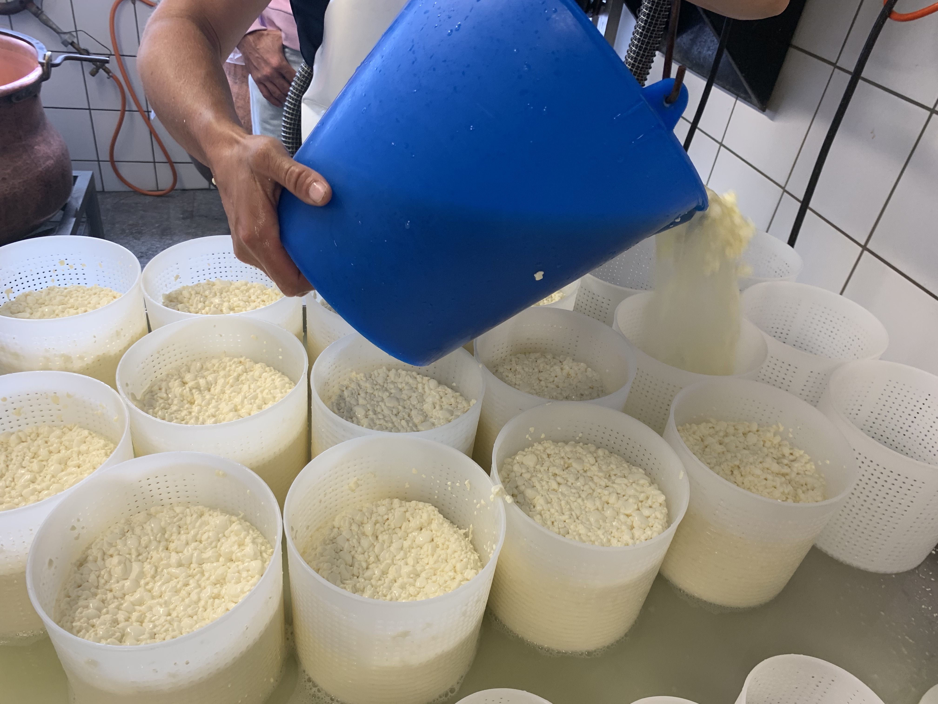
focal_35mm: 26
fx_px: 705
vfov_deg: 53.1
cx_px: 469
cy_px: 352
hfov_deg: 67.3
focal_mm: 4.25
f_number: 1.8
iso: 64
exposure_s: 1/50
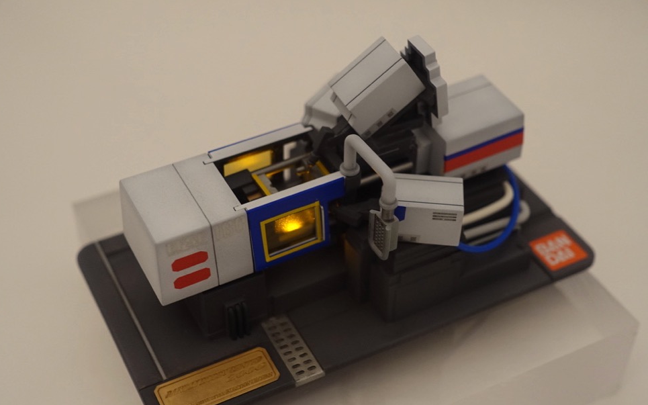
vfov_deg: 24.4
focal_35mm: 53
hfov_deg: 38.2
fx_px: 936
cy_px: 218
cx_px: 326
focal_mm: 17.9
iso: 800
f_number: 2.8
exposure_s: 1/15
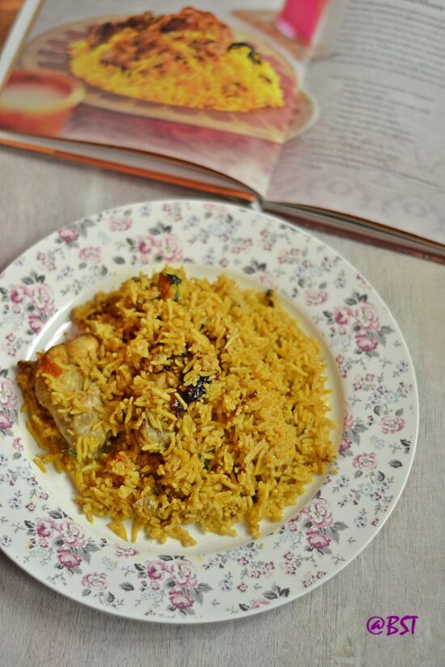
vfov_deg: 27.0
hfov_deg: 18.2
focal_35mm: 75
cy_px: 334
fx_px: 1391
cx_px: 222
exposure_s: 1/60
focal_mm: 50
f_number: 1.8
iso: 800
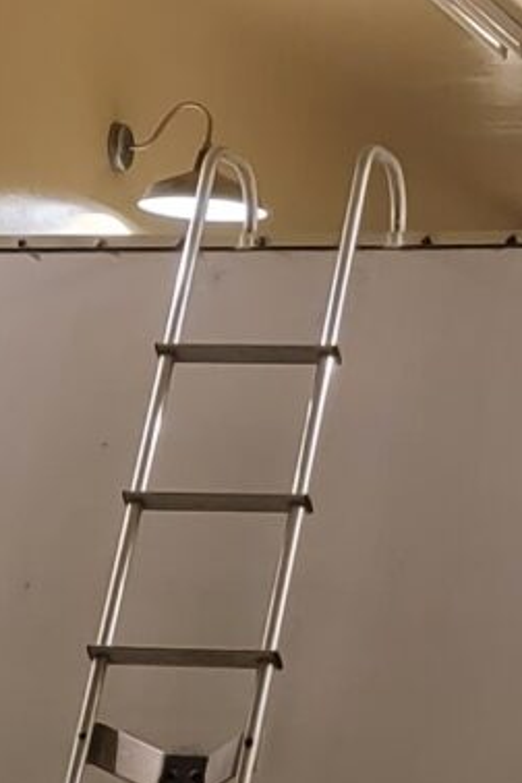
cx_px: 193
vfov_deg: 12.1
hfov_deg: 8.1
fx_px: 3675
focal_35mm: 169
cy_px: 528
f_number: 1.8
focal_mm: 6.7
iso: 640
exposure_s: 1/39
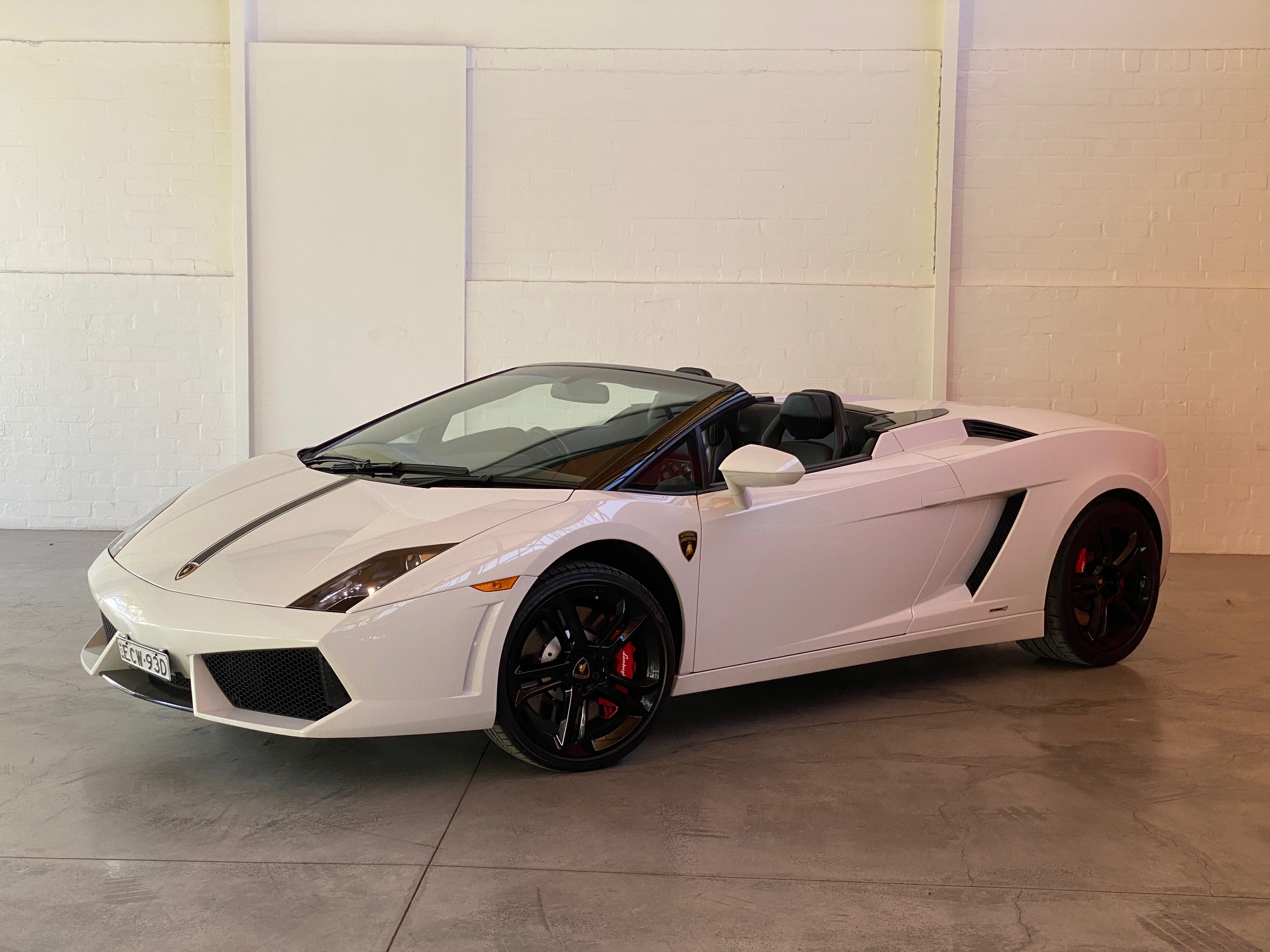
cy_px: 476
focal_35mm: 52
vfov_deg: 28.0
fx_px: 1908
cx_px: 635
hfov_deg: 36.8
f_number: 2
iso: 64
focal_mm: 6
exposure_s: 1/121
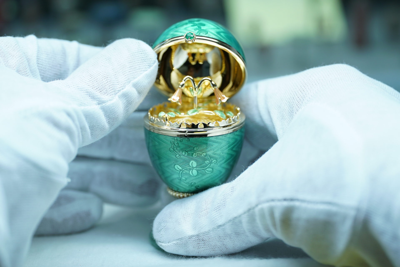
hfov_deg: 13.1
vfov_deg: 8.8
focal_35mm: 157
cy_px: 134
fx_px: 1745
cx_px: 200
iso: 200
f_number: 2.8
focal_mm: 105
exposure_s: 1/200
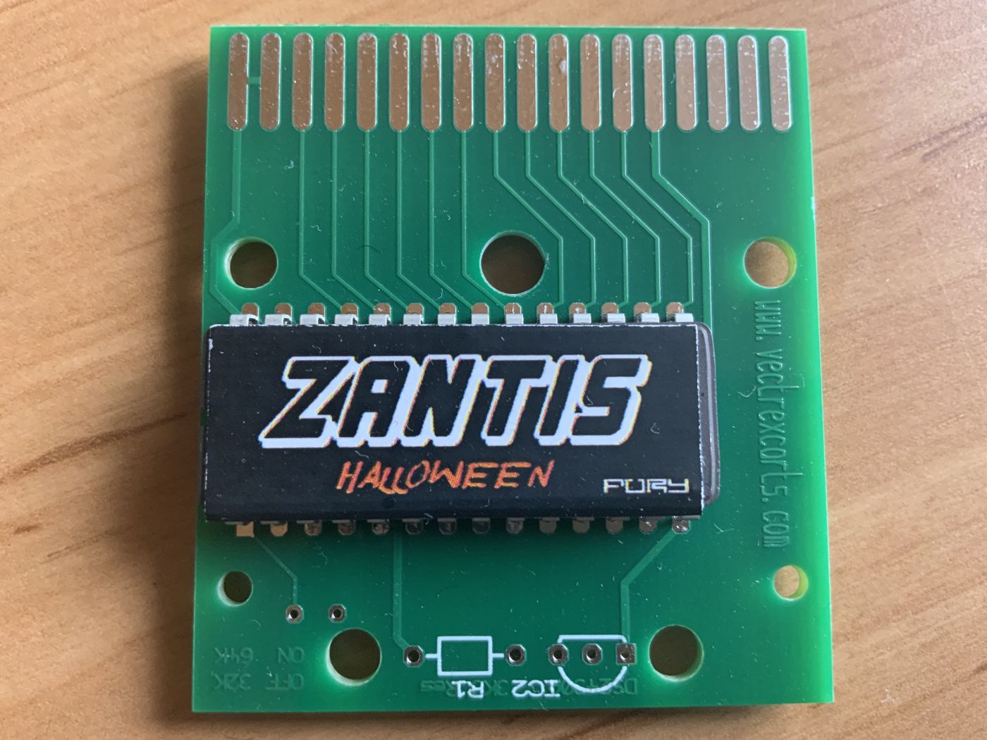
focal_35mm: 29
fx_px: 827
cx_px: 494
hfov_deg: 61.7
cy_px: 370
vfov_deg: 48.2
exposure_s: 1/60
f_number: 1.8
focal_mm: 3
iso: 160
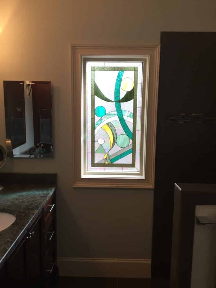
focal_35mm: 31
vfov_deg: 58.4
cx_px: 108
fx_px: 258
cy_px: 144
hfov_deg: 45.4
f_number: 2.4
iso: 50
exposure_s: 1/30
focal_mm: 3.3
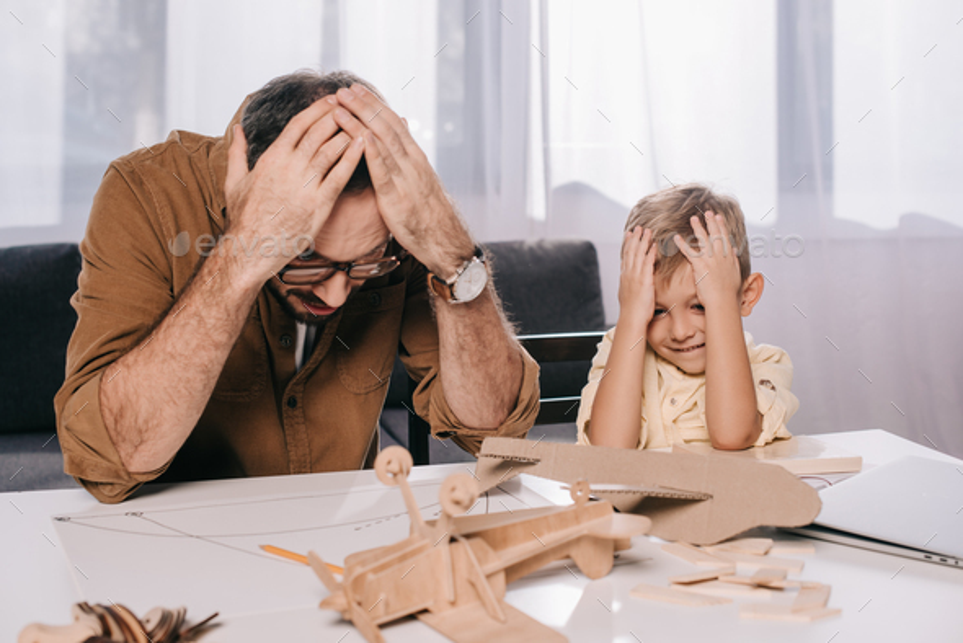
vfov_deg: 27.0
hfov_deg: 39.6
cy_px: 322
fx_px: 1338
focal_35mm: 50
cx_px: 482
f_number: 4.5
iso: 125
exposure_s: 1/160
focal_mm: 50
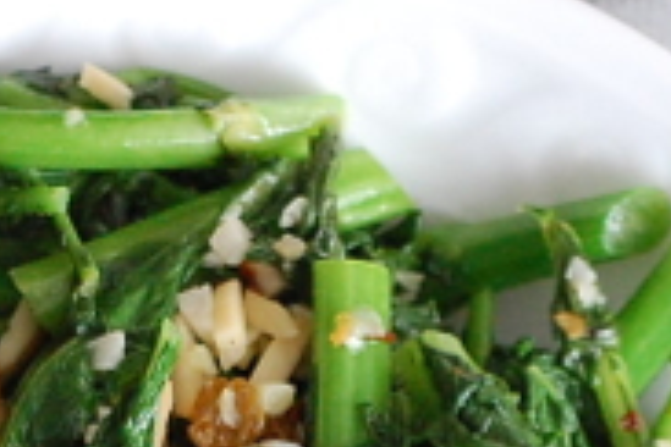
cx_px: 22
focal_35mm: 308
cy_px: 874
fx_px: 5740
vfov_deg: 4.4
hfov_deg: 6.7
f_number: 4.5
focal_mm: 50
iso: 1600
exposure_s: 1/80
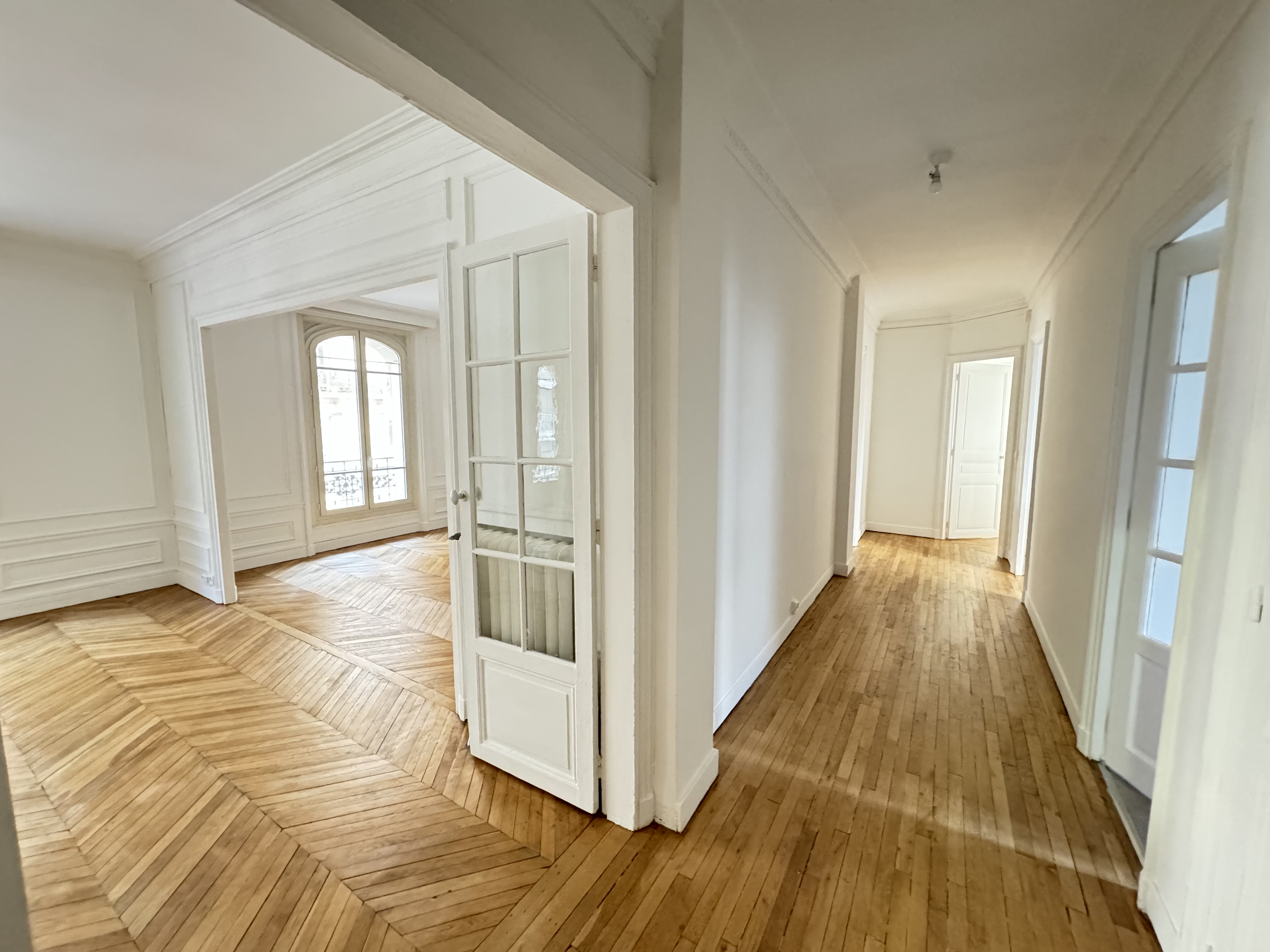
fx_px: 514
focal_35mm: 14
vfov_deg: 85.7
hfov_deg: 102.1
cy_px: 476
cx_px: 635
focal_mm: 2.22
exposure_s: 1/41
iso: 1250
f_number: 2.2
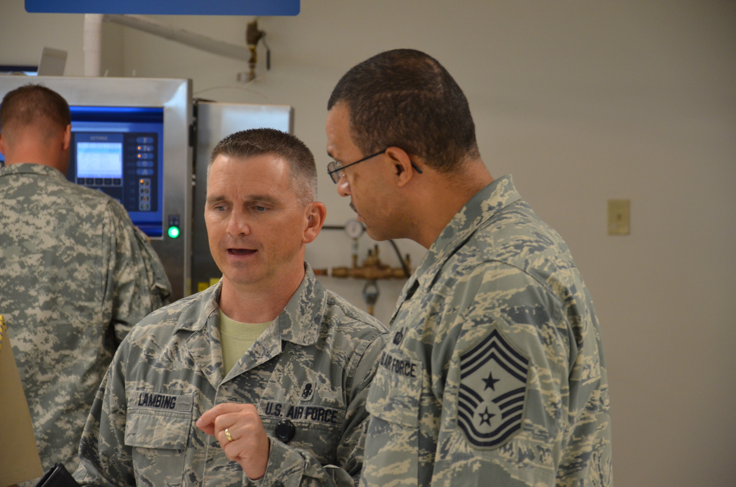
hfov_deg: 15.2
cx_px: 368
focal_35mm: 135
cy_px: 244
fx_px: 2754
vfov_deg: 10.1
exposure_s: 1/125
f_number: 5.6
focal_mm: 90
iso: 1400
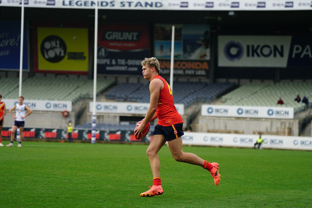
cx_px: 156
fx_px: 1785
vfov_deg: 6.7
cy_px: 104
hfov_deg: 10.0
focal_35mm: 206
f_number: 5.6
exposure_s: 1/1250
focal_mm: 206
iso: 800
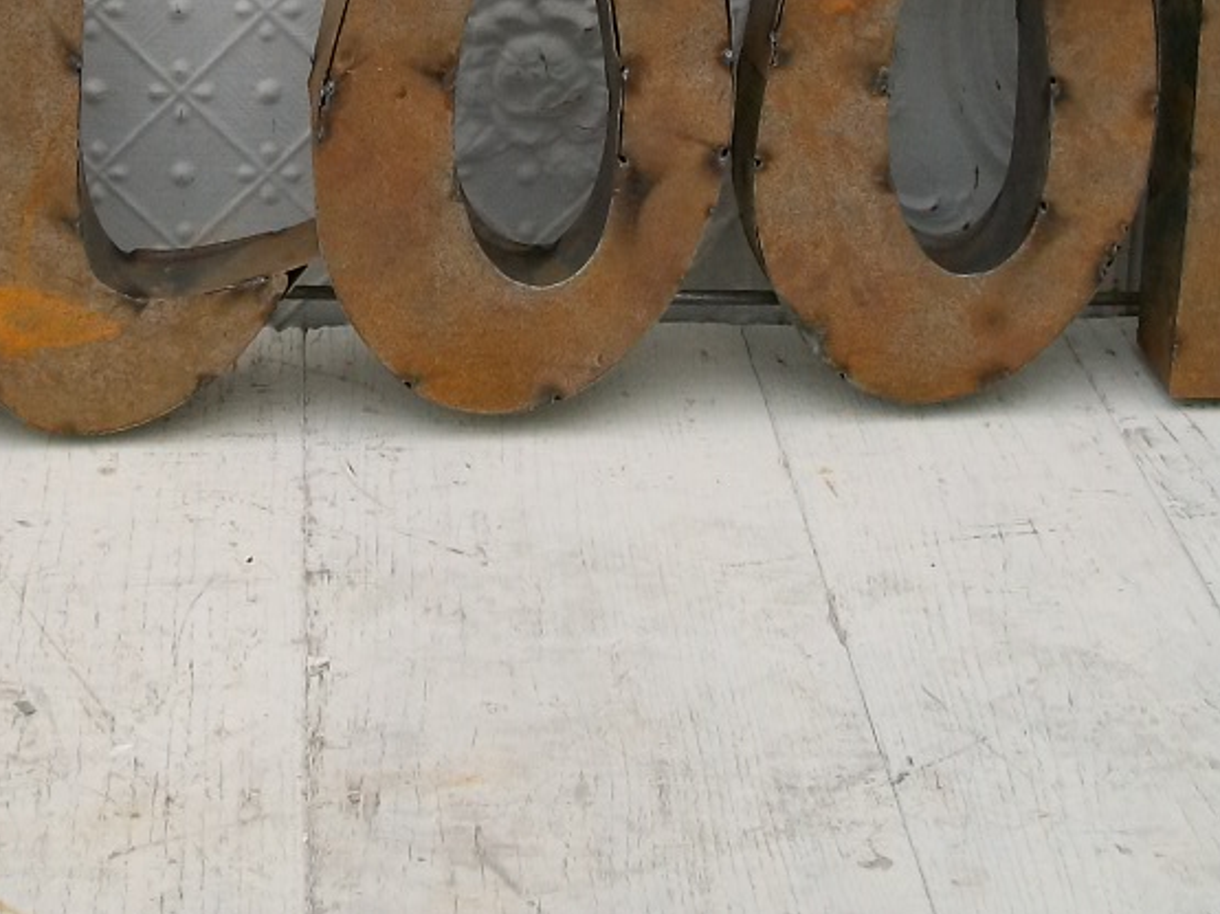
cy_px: -110
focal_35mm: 83
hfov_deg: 23.3
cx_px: 308
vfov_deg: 17.2
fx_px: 2925
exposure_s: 1/160
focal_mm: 6
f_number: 2.7
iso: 80
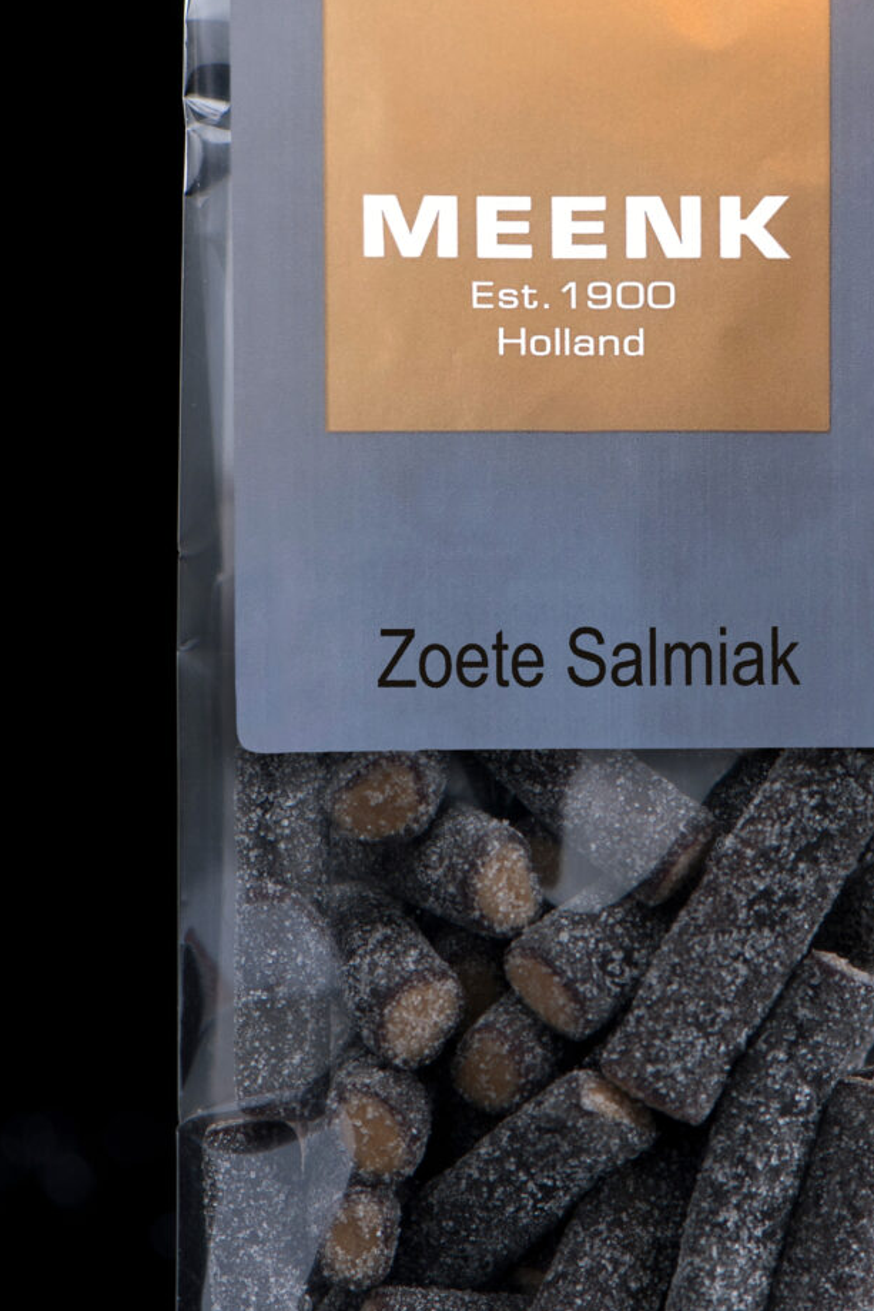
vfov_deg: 8.8
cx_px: 488
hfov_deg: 5.9
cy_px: 780
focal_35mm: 234
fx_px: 8518
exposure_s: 1/100
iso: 50
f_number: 7.1
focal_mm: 105
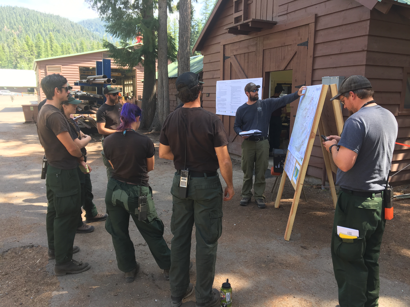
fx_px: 343
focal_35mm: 29
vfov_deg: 48.2
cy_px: 154
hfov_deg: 61.7
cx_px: 205
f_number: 2.2
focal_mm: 4.15
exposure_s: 1/123
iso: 25
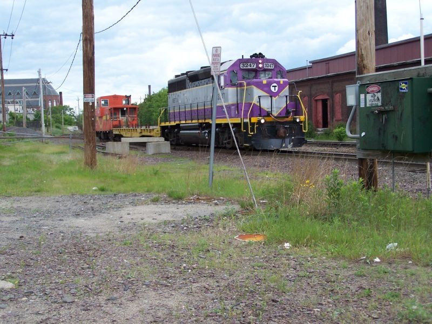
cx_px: 216
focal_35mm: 56
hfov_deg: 34.3
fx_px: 699
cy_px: 162
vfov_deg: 26.1
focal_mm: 9.3
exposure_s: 1/500
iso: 80
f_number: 3.1
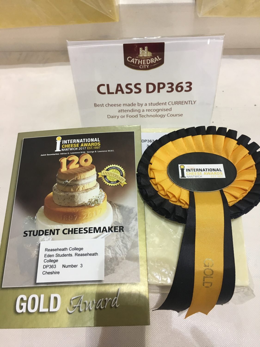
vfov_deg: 61.7
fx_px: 290
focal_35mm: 29
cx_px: 130
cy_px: 174
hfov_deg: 48.2
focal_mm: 4.15
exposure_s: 1/33
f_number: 2.2
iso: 50
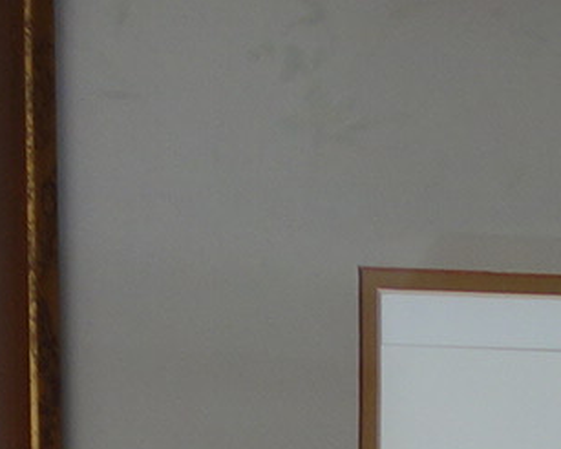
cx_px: 1014
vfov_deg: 5.3
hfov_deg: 6.8
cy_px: 1254
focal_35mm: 276
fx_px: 4585
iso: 125
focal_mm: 12.32
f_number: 2.5
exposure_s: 1/100
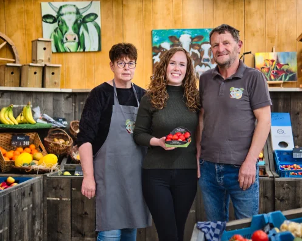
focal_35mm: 57
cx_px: 182
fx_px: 509
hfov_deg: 32.9
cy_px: 121
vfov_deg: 26.7
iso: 400
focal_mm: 33
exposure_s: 1/180
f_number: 1.4
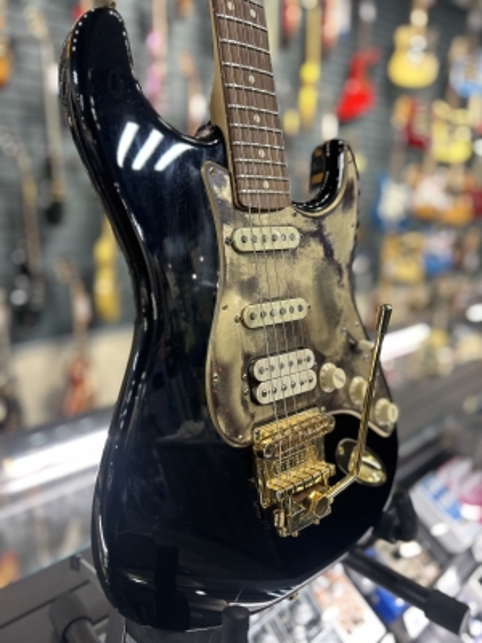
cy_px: 322
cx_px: 241
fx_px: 483
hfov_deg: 53.1
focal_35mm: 26
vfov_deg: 67.3
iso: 160
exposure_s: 1/60
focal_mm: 5.7
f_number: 1.5
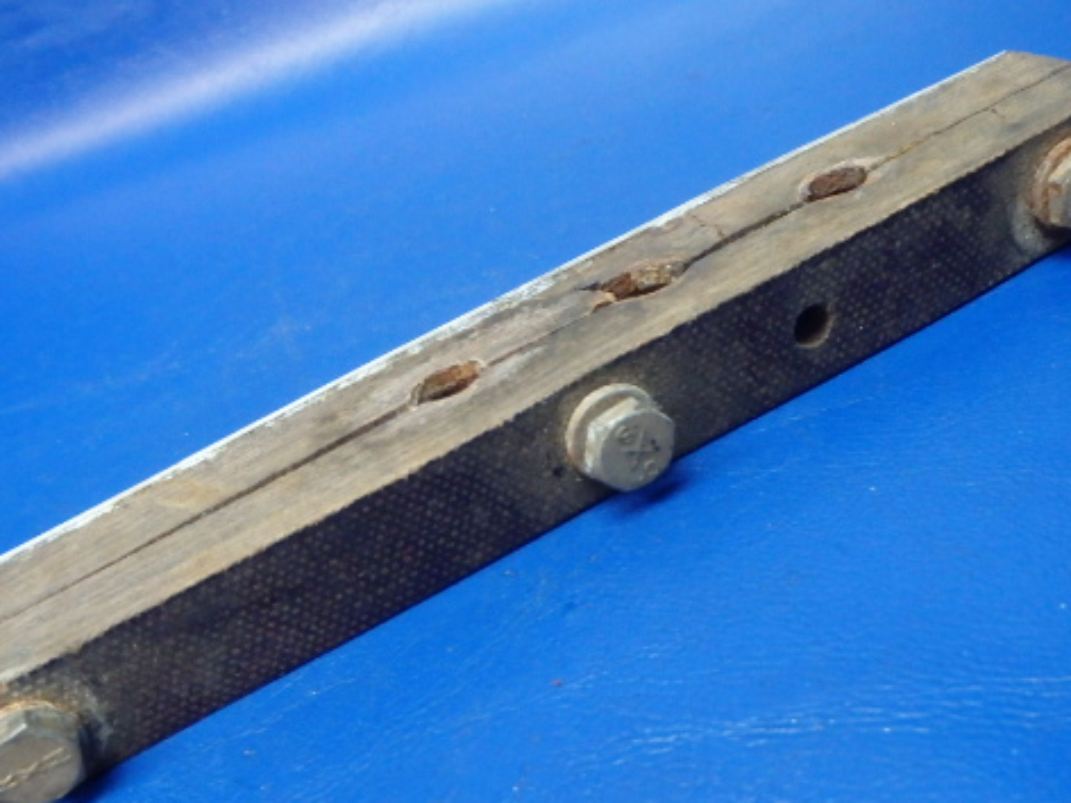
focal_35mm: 38
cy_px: 517
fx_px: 1176
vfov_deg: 37.4
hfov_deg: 49.0
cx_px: 529
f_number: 3.9
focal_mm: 5
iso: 800
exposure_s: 1/30
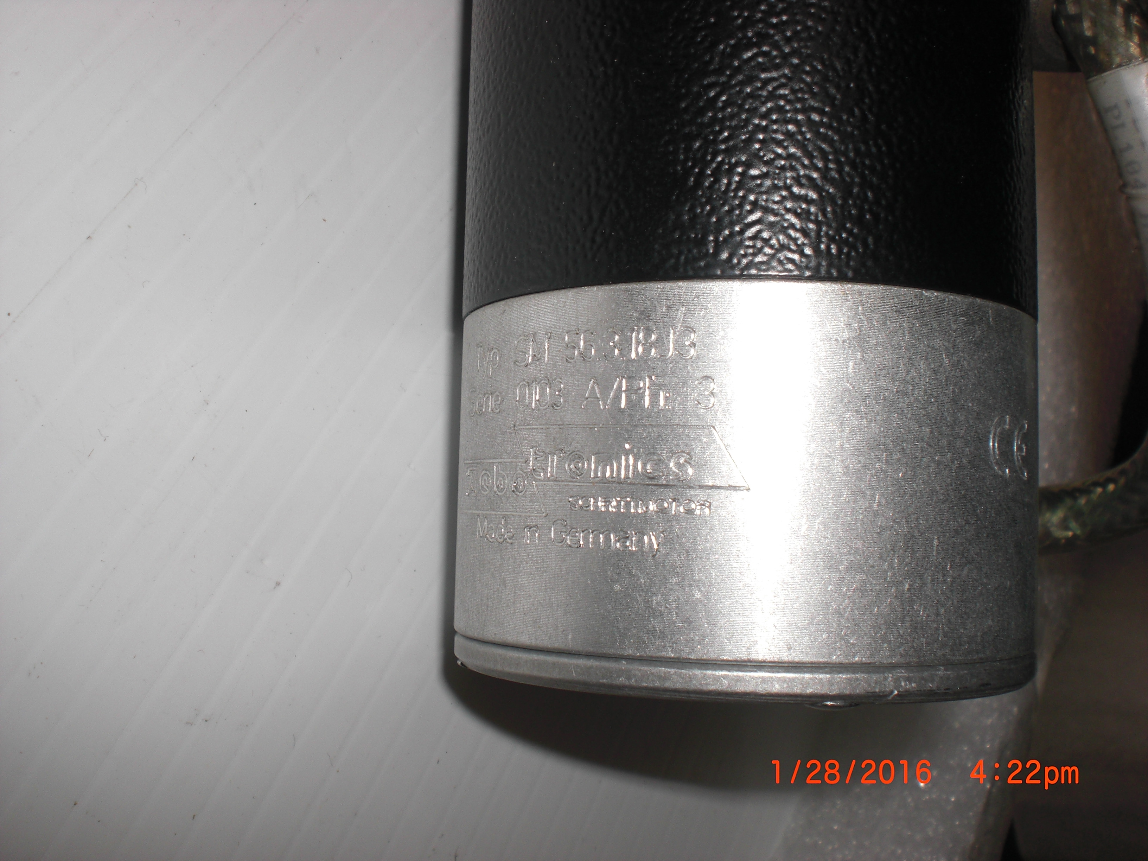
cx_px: 574
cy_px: 430
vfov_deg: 37.7
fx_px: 1260
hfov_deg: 49.0
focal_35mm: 38
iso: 64
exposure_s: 1/60
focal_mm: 6.3
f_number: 5.6
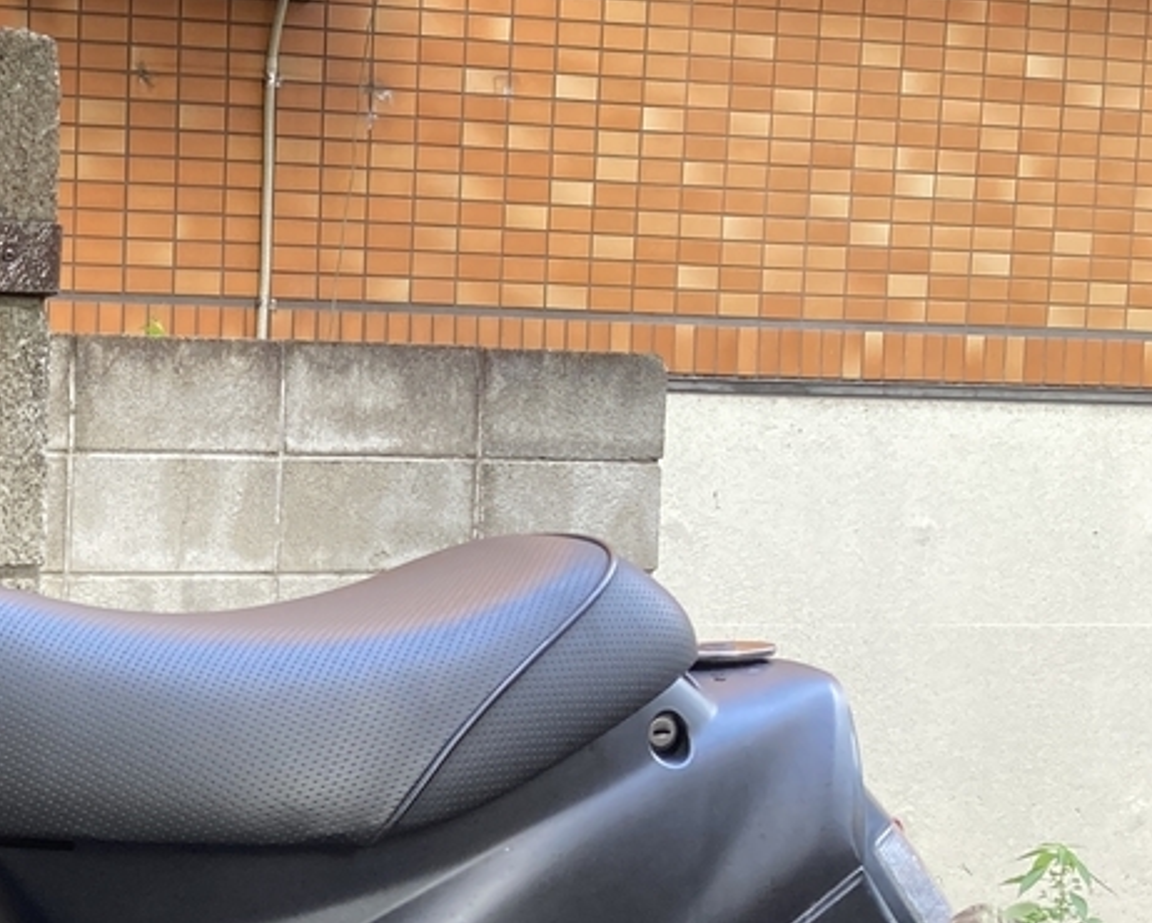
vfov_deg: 20.9
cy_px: 898
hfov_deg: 23.9
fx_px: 2422
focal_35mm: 71
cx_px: -294
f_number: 1.8
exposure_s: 1/60
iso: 100
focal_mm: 3.99
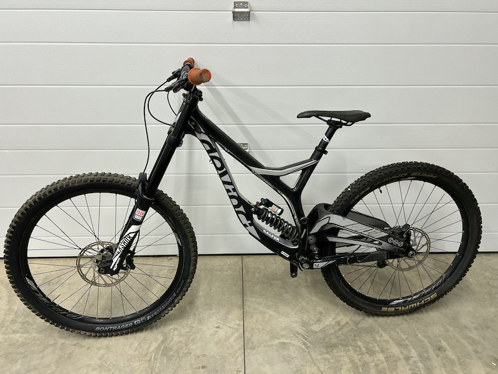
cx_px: 249
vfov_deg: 53.1
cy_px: 187
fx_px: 374
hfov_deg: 67.3
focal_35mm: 26
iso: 125
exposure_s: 1/120
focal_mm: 5.7
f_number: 1.5
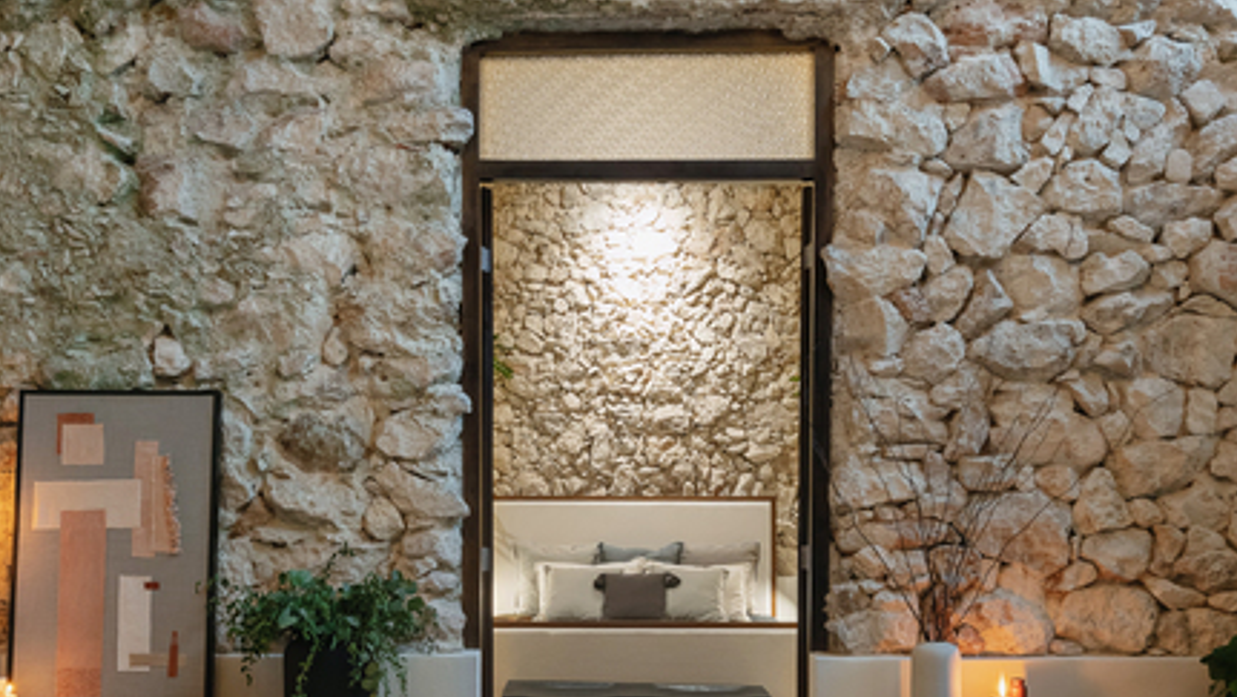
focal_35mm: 34
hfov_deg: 58.0
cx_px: 618
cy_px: 404
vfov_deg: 34.6
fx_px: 1116
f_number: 9
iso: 400
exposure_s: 1/1.67
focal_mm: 14
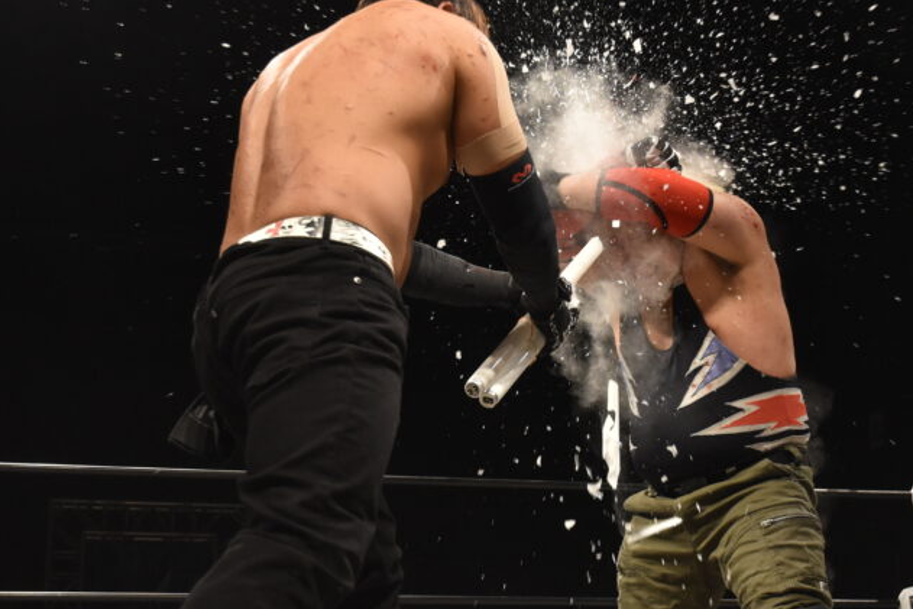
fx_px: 1542
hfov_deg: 32.9
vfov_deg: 22.2
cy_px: 423
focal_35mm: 61
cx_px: 554
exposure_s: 1/640
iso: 1600
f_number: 4
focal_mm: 25
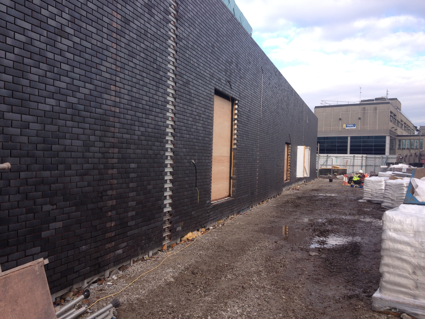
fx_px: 430
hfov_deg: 52.6
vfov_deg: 40.7
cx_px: 212
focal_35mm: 35
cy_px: 160
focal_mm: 4.28
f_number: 2.4
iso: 50
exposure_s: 1/541
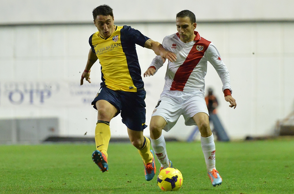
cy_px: 97
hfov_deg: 10.3
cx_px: 147
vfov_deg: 6.8
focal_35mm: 200
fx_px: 1629
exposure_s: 1/1000
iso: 6400
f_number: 2.8
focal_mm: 200
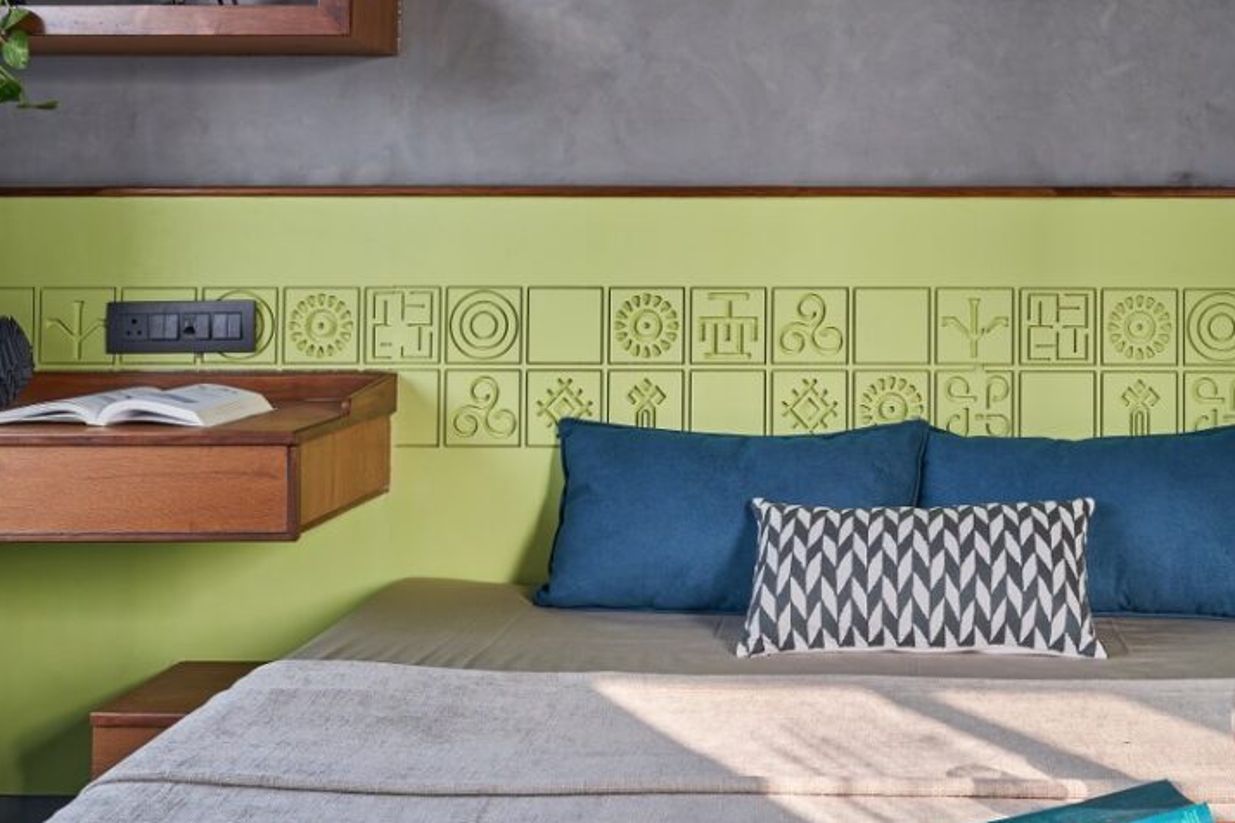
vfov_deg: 31.7
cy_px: 287
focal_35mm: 42
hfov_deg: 44.6
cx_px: 946
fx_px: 1441
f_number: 8
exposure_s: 1/1.59
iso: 200
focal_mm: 25
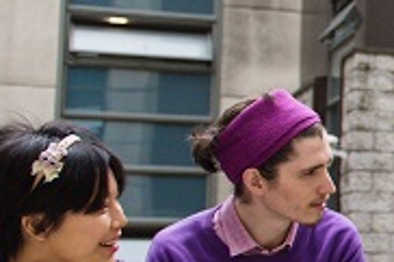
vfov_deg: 9.9
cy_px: 148
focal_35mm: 138
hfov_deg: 12.5
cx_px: 869
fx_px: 1509
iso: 500
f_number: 2.8
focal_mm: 24
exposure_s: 1/1600
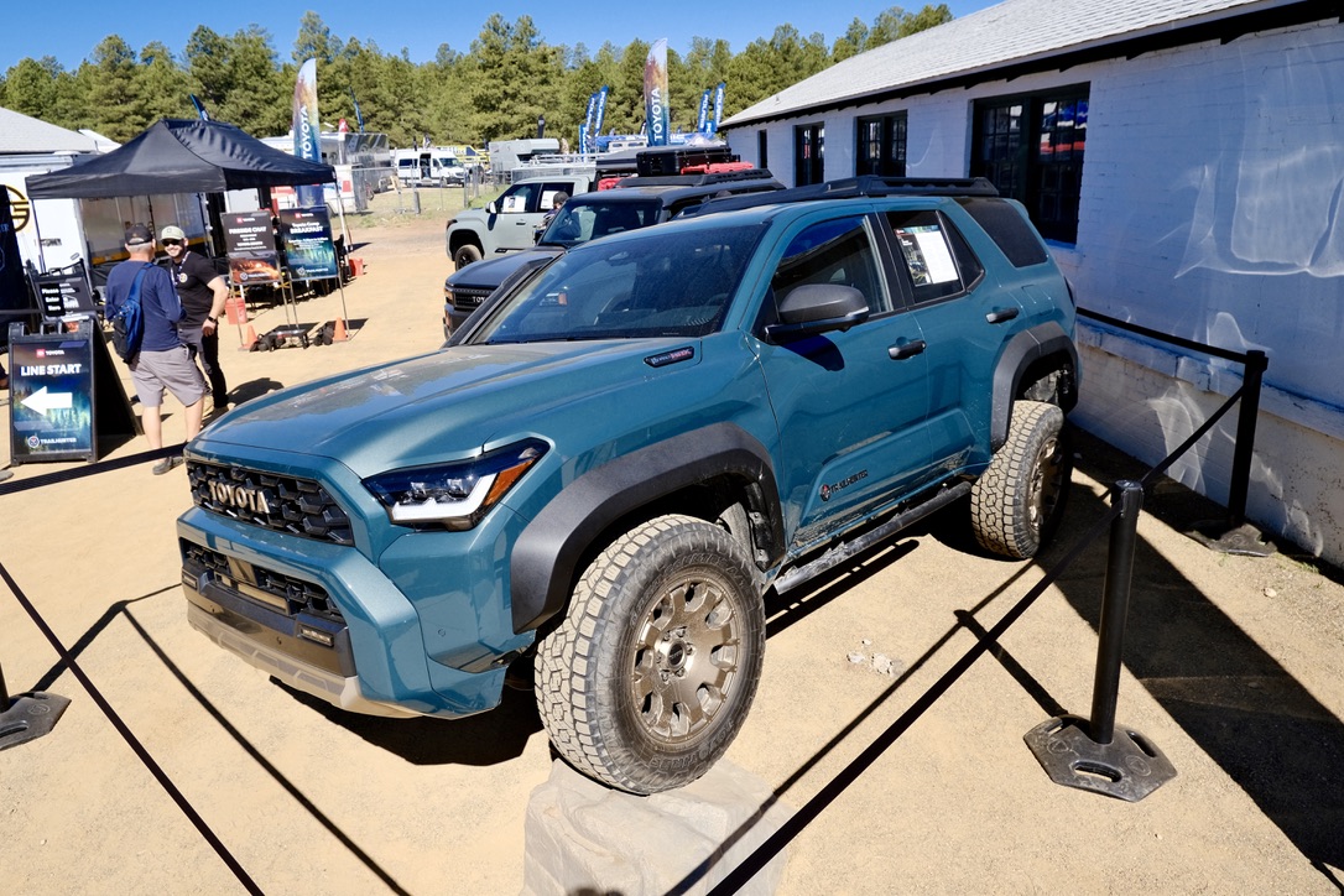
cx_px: 672
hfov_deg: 76.1
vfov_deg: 55.1
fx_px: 859
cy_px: 448
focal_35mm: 23
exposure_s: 1/800
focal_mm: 15
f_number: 5.6
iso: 320
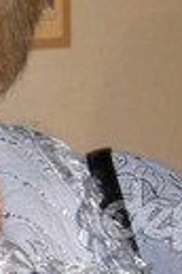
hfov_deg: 2.8
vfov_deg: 4.3
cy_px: 218
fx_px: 3609
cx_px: -461
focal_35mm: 476
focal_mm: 40
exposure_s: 1/180
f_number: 7.1
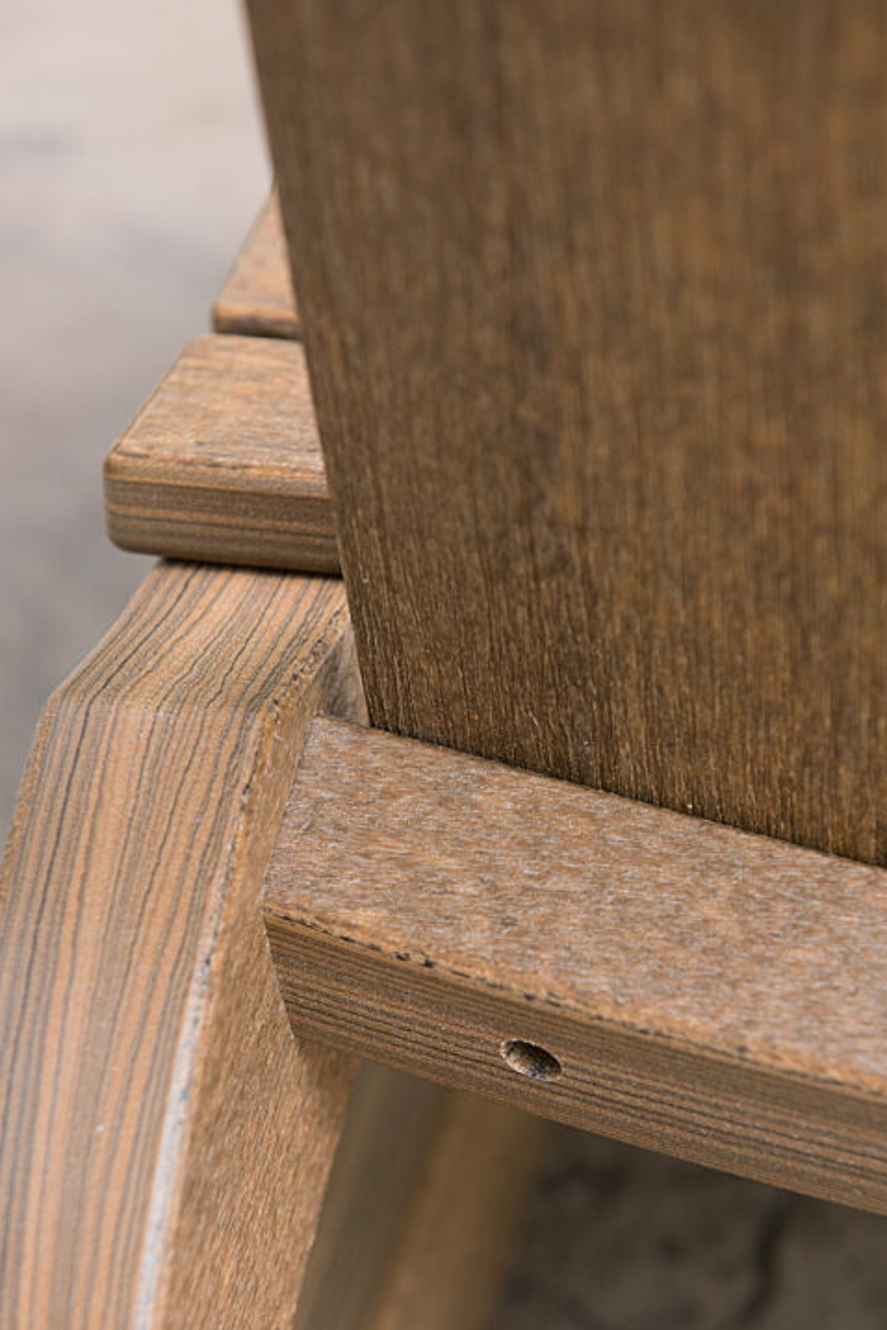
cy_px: 842
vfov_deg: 20.4
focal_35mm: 100
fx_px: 3696
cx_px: 519
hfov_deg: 13.7
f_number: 5
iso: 200
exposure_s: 1/100
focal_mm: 70
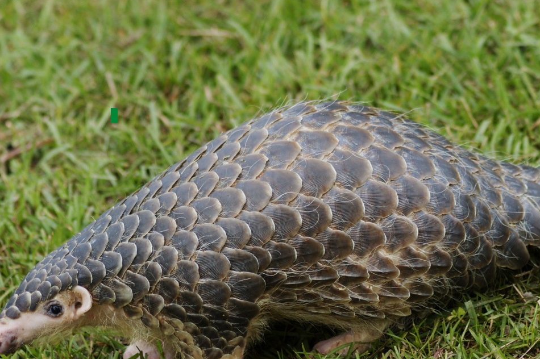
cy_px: 216
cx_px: 367
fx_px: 4347
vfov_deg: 4.7
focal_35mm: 290
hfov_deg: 7.1
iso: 100
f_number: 4
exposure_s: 1/250
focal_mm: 100
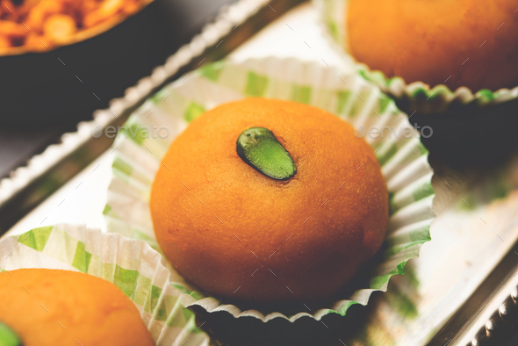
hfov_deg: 33.4
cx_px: 259
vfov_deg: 22.6
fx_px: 864
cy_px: 173
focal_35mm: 60
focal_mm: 60
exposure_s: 1/125
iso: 100
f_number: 5.6
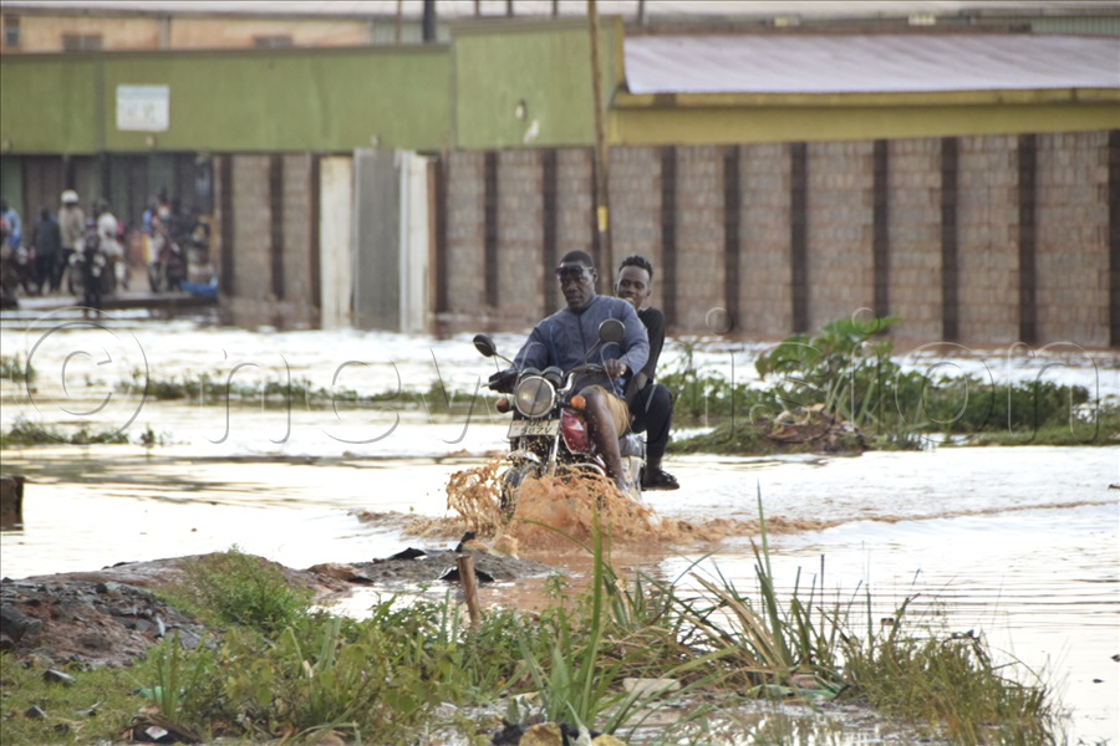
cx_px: 560
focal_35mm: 300
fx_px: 9333
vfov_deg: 4.6
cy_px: 373
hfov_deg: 6.9
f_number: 6.3
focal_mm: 200
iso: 1000
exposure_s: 1/200
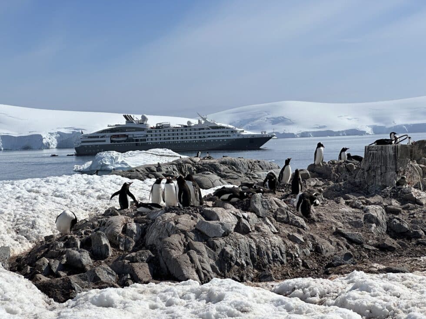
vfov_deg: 19.1
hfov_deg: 25.3
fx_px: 948
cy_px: 160
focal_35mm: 77
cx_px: 213
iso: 32
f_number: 2.8
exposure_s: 1/2801
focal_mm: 9
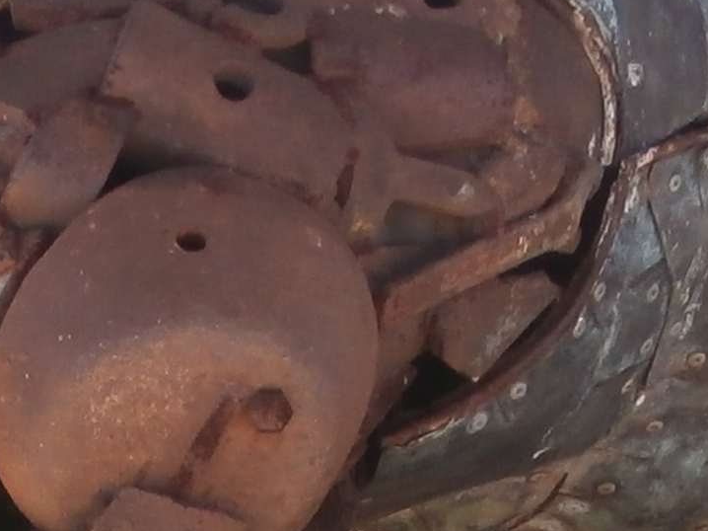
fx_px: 4989
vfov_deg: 5.8
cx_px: -88
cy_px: 1347
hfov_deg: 8.1
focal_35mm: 244
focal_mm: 6.67
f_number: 3.9
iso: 100
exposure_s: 1/200
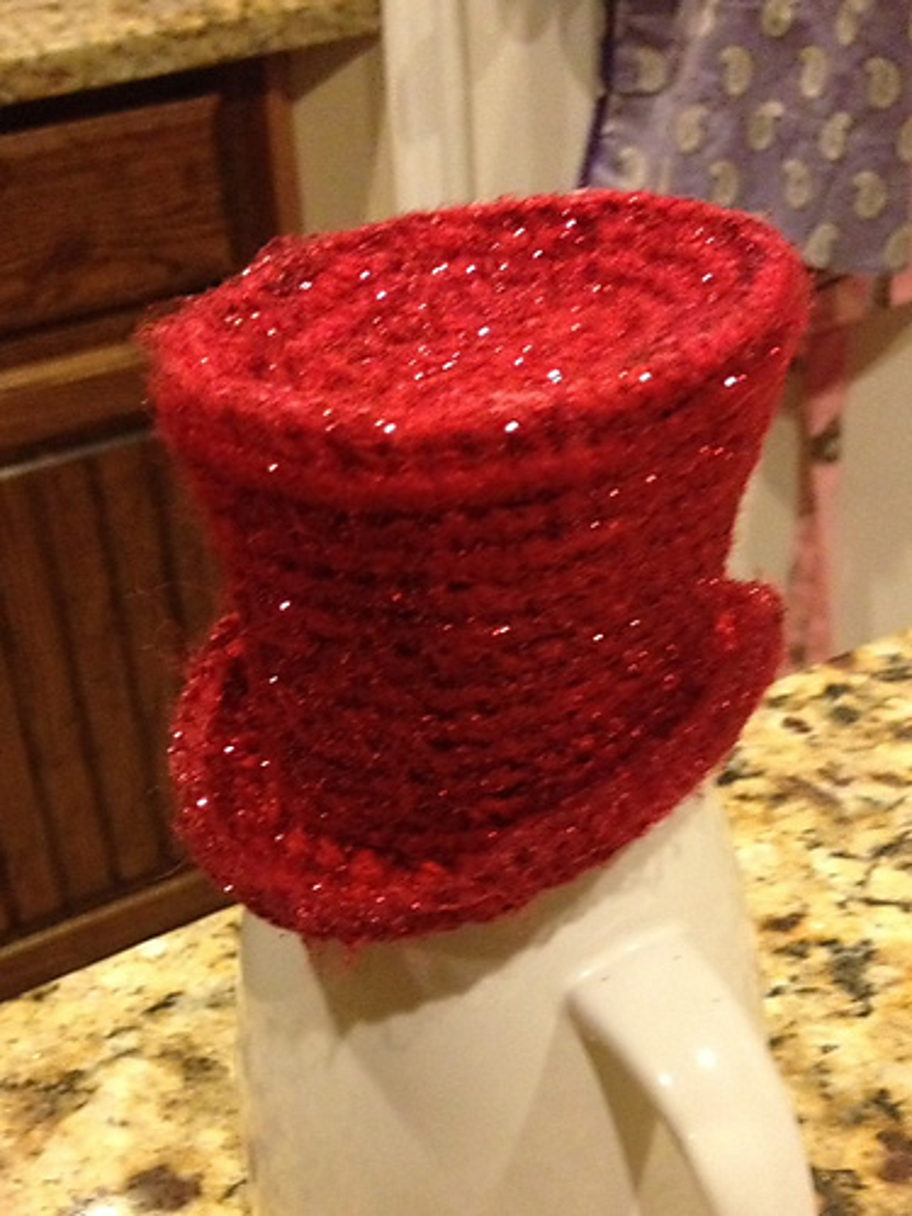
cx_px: 456
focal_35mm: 35
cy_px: 608
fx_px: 1229
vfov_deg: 52.6
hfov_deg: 40.7
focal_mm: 4.28
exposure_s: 1/15
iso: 500
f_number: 2.4
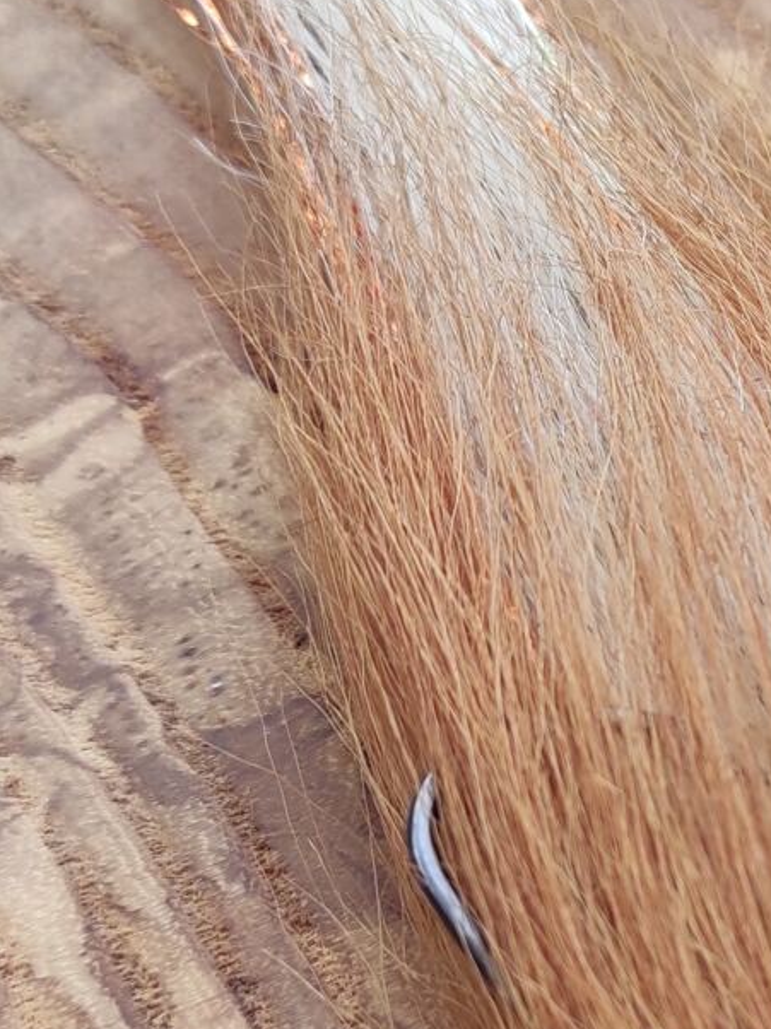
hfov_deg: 16.8
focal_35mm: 85
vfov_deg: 22.9
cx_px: 841
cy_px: 714
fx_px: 2526
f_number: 1.89
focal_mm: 5.43
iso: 100
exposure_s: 1/312
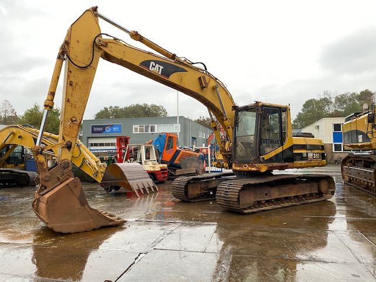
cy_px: 141
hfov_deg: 67.3
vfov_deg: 53.1
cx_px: 188
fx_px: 282
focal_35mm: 26
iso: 125
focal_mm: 4.25
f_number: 1.8
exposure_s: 1/72
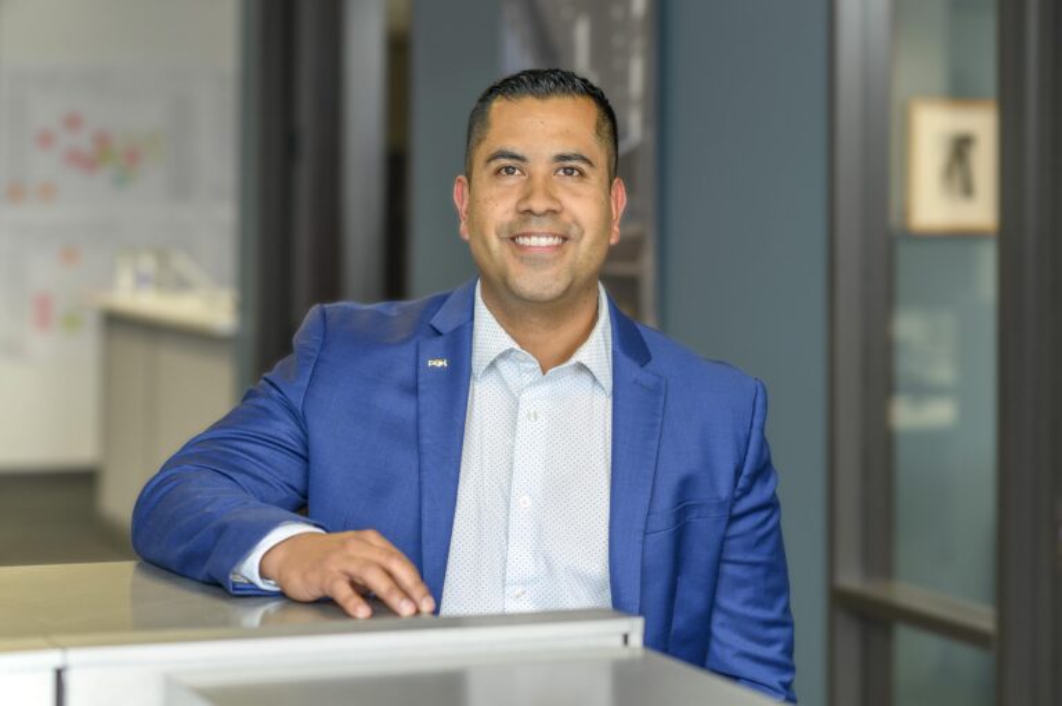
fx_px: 2506
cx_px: 531
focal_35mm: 85
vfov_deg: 16.1
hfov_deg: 23.9
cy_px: 353
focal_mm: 85
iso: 640
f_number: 3.2
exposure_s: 1/200
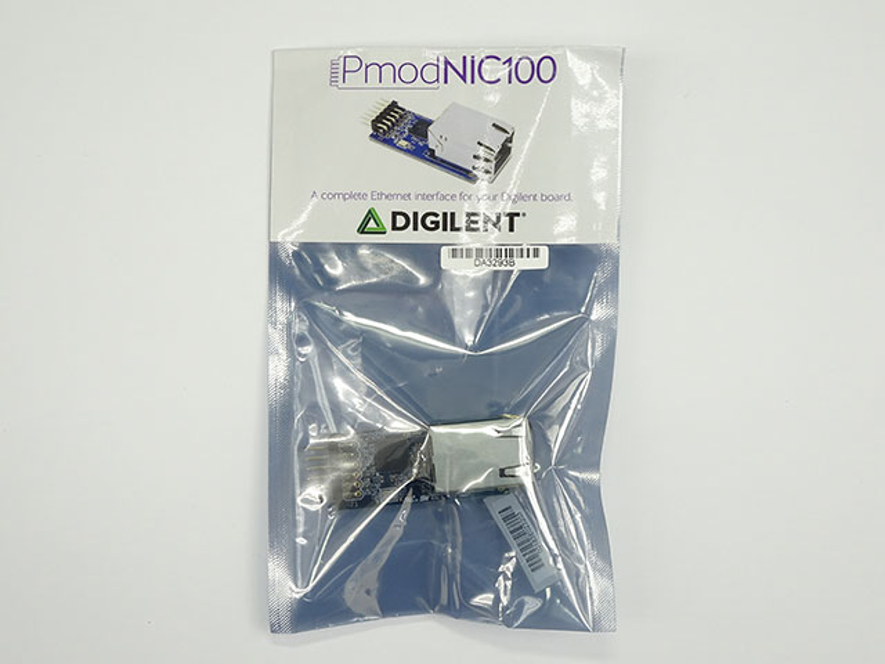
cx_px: 442
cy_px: 332
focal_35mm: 50
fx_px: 1278
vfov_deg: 29.1
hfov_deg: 38.2
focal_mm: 8.51
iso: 80
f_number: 4.5
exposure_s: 1/50
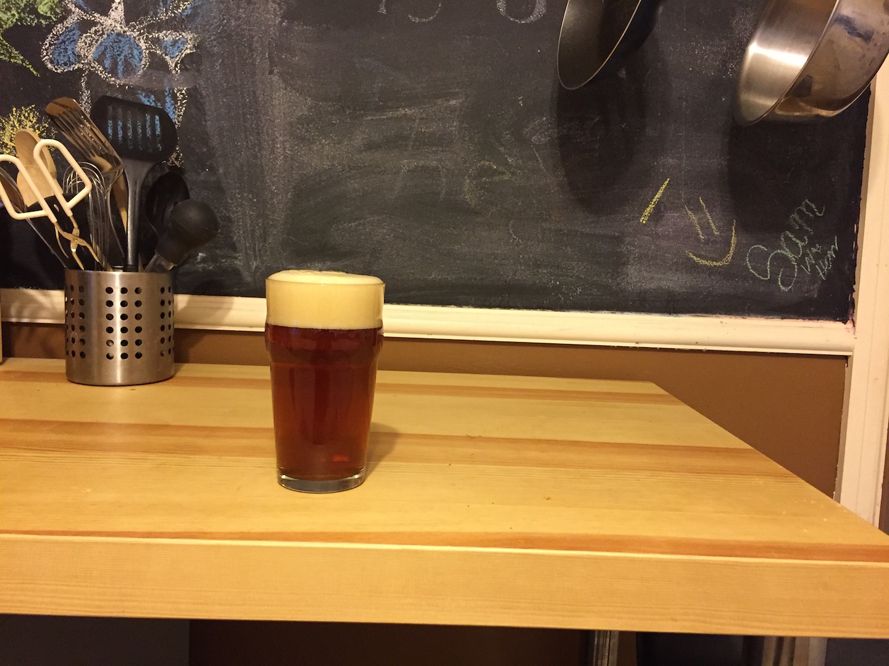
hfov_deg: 61.7
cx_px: 444
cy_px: 333
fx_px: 745
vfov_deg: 48.2
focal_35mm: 29
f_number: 2.2
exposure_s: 1/20
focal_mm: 4.15
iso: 250
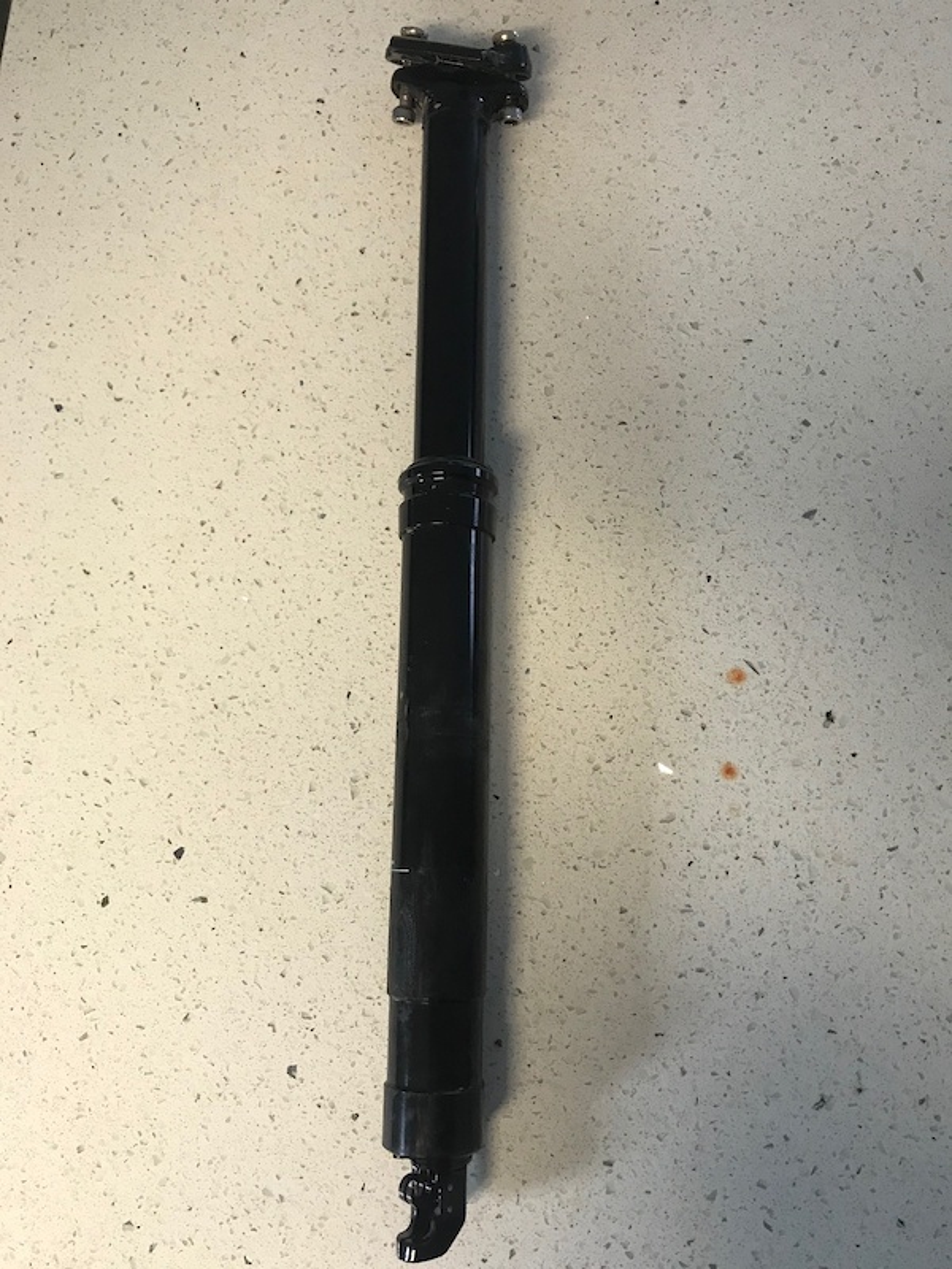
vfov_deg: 63.4
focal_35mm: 28
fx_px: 1027
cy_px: 634
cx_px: 476
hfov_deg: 49.7
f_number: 1.8
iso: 32
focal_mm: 3.99
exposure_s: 1/30
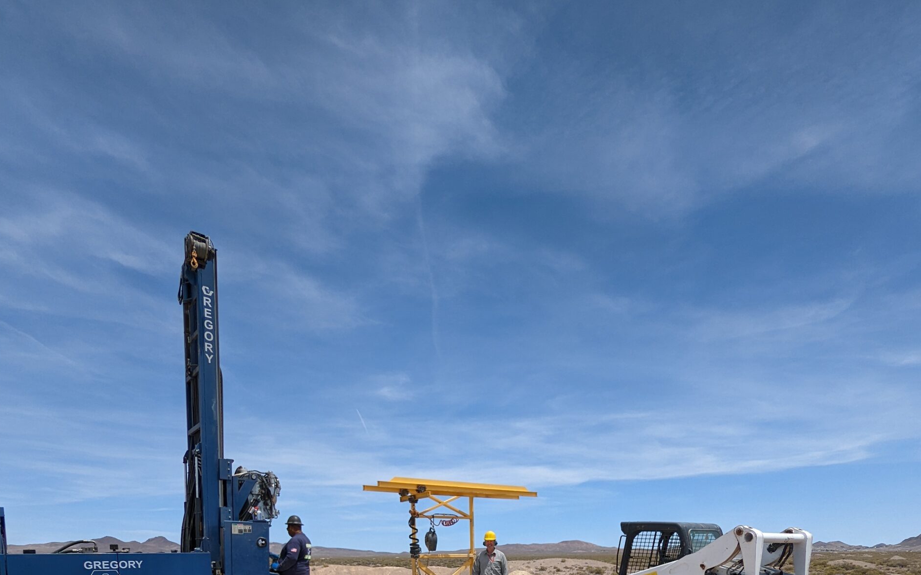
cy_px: 614
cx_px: 463
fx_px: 577
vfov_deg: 42.9
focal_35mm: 23
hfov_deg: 77.2
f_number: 2.2
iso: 51
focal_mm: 2.35
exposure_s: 1/1721
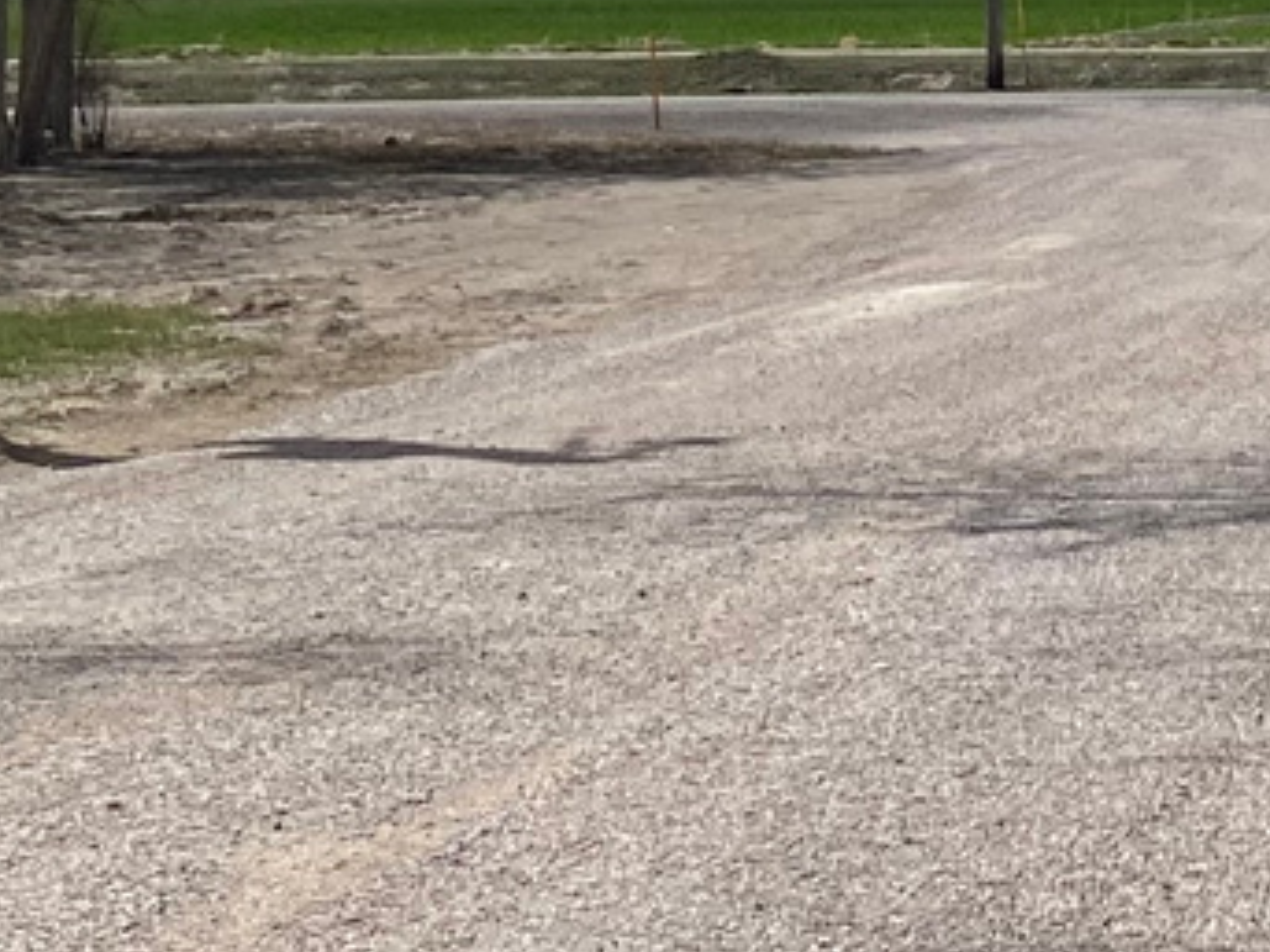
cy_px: -167
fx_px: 4988
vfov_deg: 10.7
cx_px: 1600
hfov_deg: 14.0
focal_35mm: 136
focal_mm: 4.25
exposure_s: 1/4808
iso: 32
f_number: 1.8
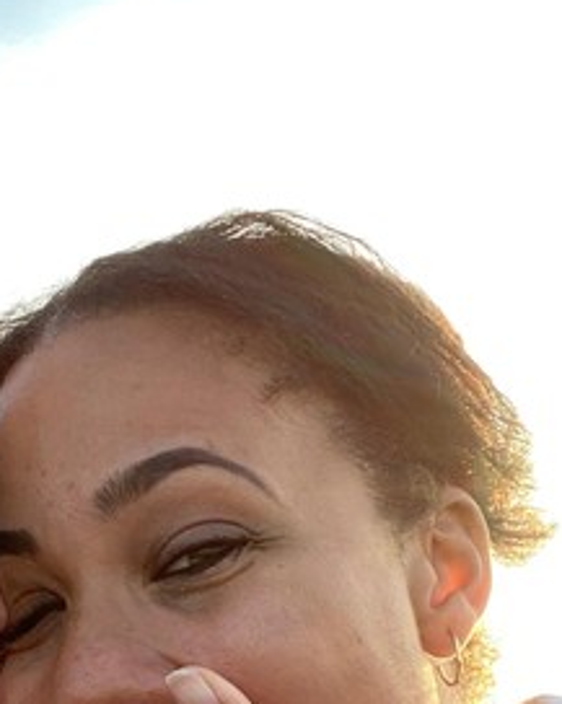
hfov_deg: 21.8
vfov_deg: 26.4
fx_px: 1437
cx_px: 98
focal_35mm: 69
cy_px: 668
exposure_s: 1/122
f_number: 2.2
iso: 40
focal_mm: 2.71
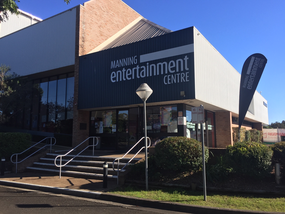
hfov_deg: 61.7
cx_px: 142
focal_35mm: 29
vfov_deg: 48.2
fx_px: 239
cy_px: 107
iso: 32
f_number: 2.2
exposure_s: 1/1276
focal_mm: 4.15
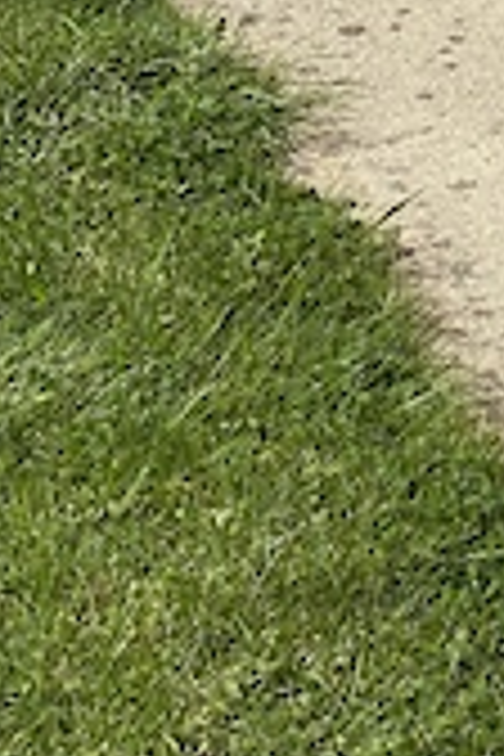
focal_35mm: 258
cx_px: 1188
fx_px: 5418
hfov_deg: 5.2
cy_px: -688
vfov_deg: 7.7
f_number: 2
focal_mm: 6
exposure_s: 1/1845
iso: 20
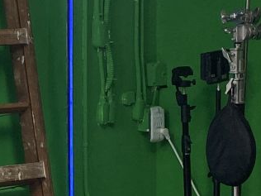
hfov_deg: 10.7
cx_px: -358
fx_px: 1191
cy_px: 60
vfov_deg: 9.4
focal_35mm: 158
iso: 80
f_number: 1.8
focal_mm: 4.25
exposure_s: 1/120
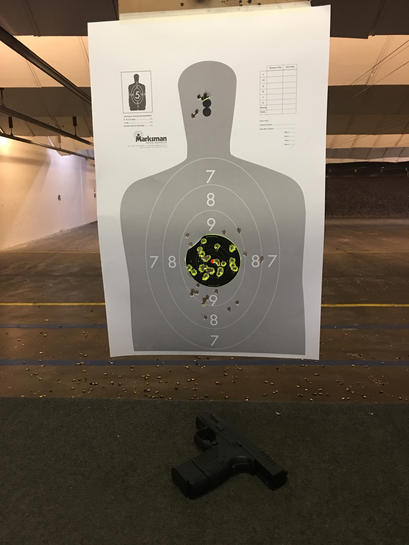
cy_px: 272
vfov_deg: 61.7
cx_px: 204
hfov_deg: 48.2
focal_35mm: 29
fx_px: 457
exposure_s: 1/15
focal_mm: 4.15
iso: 80
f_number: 2.2
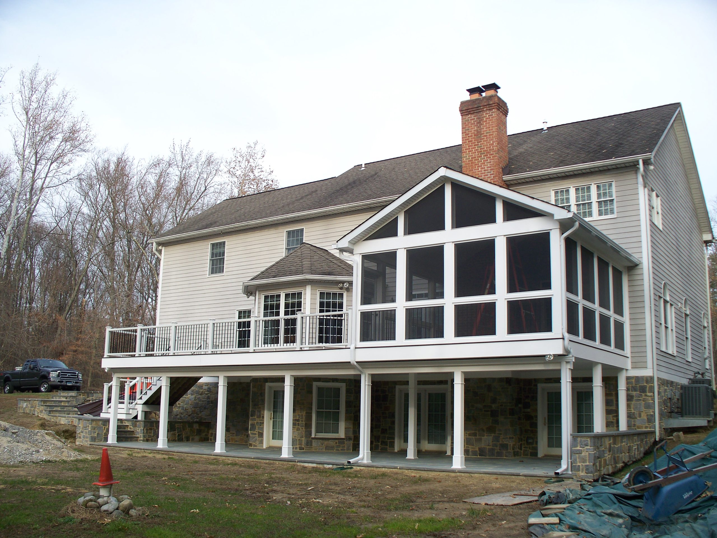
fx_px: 746
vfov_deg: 39.7
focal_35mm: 36
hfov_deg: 51.4
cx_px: 358
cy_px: 269
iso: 64
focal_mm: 7.54
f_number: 2.8
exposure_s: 1/250
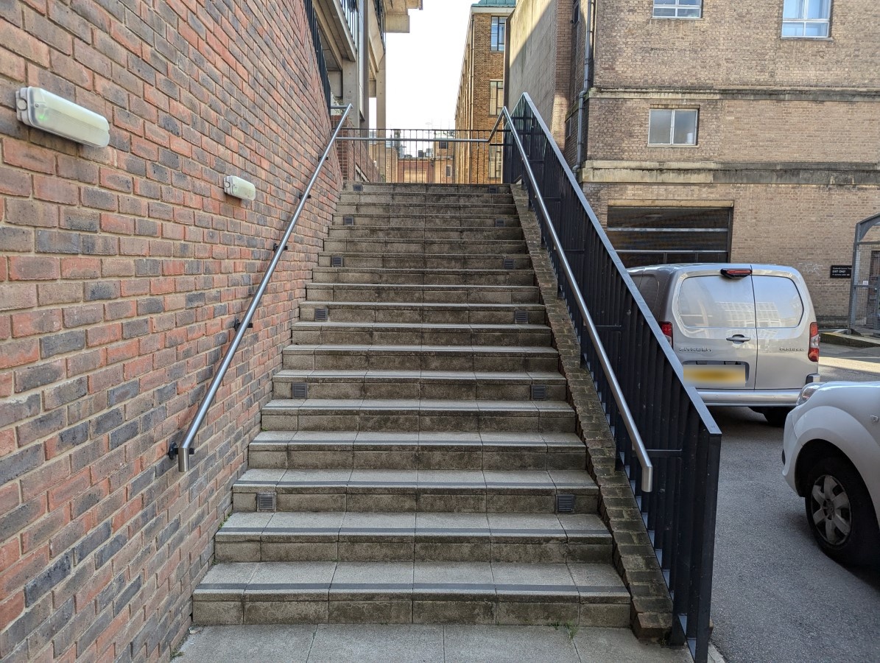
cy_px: 332
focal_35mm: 24
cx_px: 440
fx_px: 611
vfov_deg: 56.9
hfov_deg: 71.5
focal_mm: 6.81
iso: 47
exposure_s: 1/449
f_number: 1.85
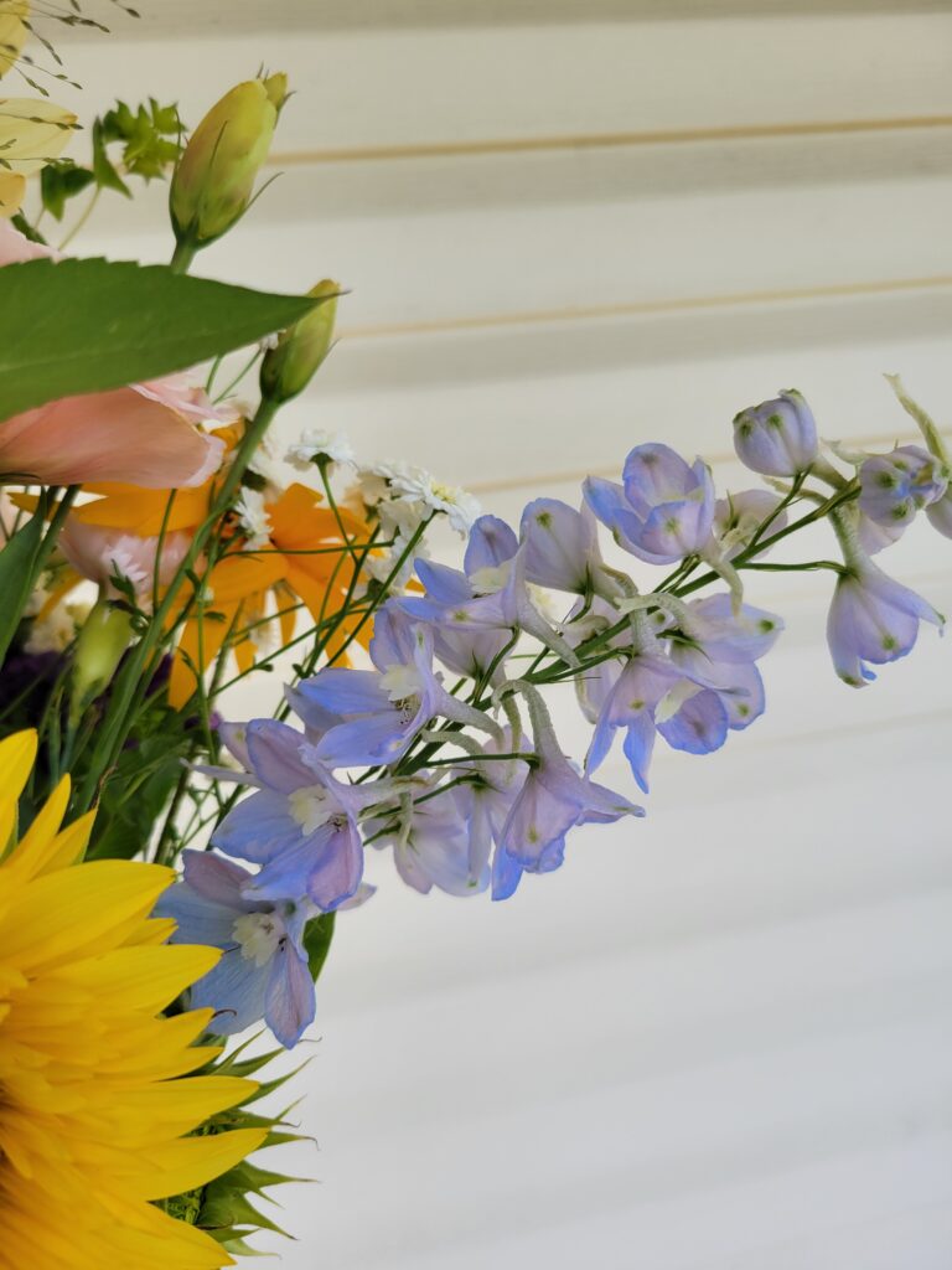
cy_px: 635
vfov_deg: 67.3
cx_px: 476
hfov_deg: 53.1
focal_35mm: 26
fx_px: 953
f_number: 1.8
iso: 40
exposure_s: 1/1044
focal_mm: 5.4
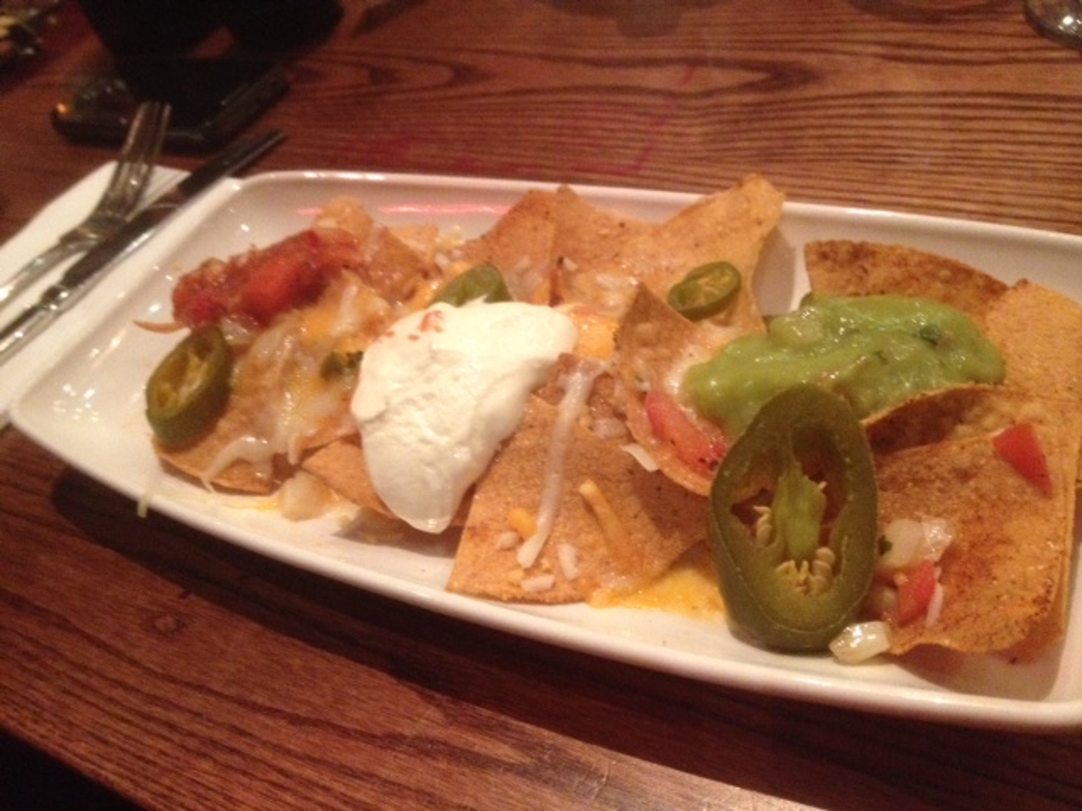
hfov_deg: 52.6
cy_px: 406
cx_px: 541
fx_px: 1094
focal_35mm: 35
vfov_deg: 40.7
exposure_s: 1/15
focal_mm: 4.28
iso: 500
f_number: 2.4
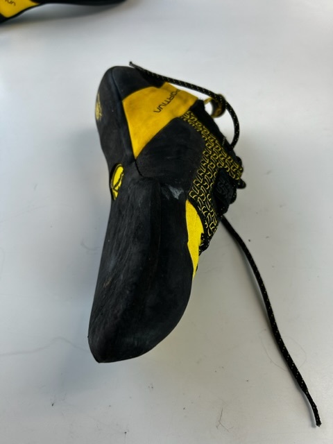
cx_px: 166
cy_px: 222
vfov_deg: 67.3
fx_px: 333
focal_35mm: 26
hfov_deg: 53.1
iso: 50
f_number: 1.5
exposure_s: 1/120
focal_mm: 5.7
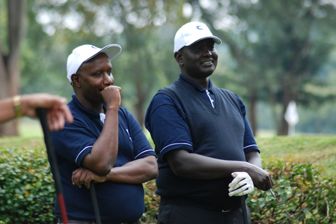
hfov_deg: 6.2
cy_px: 112
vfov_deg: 4.2
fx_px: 3083
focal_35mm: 330
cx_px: 168
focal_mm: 220
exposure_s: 1/200
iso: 320
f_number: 5
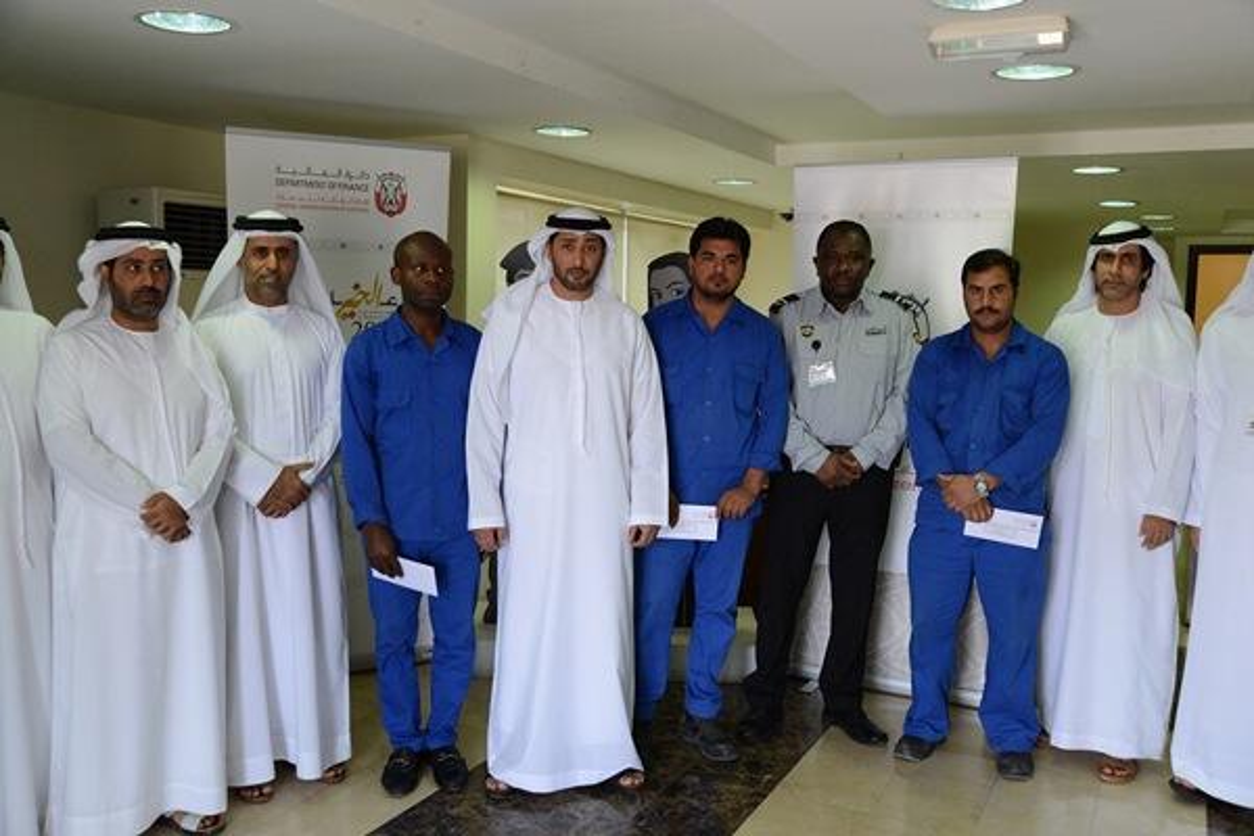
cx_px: 627
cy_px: 418
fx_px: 1115
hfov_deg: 58.7
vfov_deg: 41.1
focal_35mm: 32
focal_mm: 32
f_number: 6.3
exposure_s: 1/160
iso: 1600
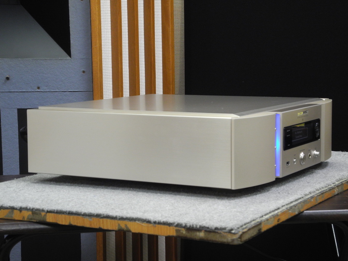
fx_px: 855
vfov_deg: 17.4
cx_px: 174
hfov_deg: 23.0
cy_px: 130
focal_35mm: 85
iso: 400
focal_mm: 18.1
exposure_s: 1/25.7
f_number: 4
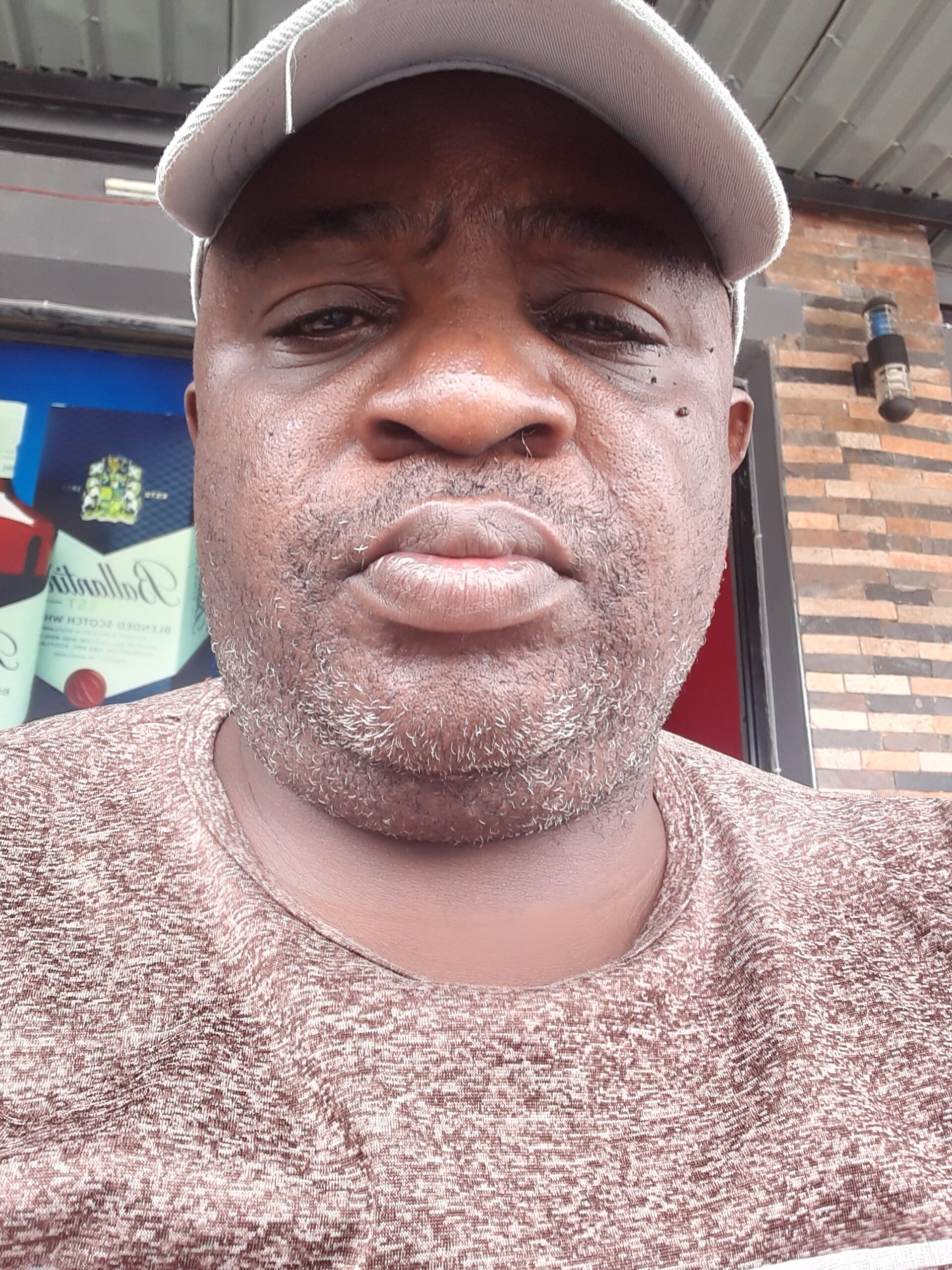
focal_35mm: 32
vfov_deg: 56.8
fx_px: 1173
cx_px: 476
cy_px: 635
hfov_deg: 44.2
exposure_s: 1/50
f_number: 2
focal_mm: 2.66
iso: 40
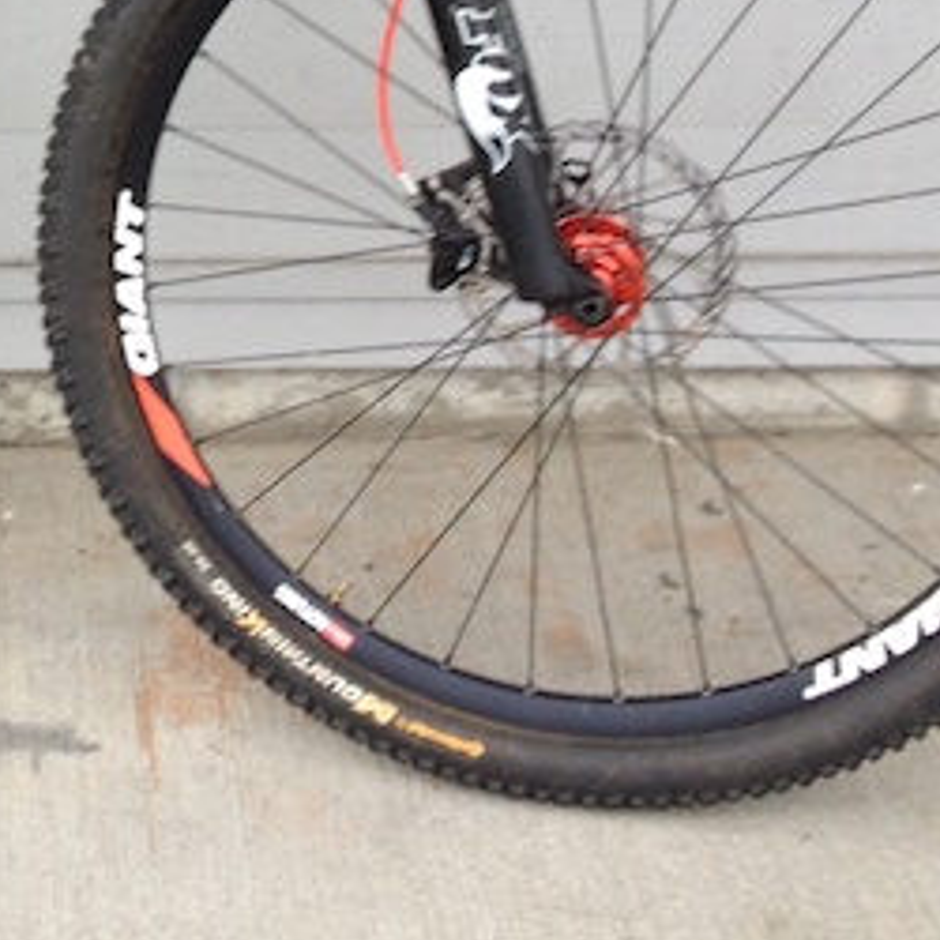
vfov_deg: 17.1
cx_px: -199
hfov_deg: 16.8
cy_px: -68
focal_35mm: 99
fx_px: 3042
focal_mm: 4.28
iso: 80
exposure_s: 1/120
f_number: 2.4
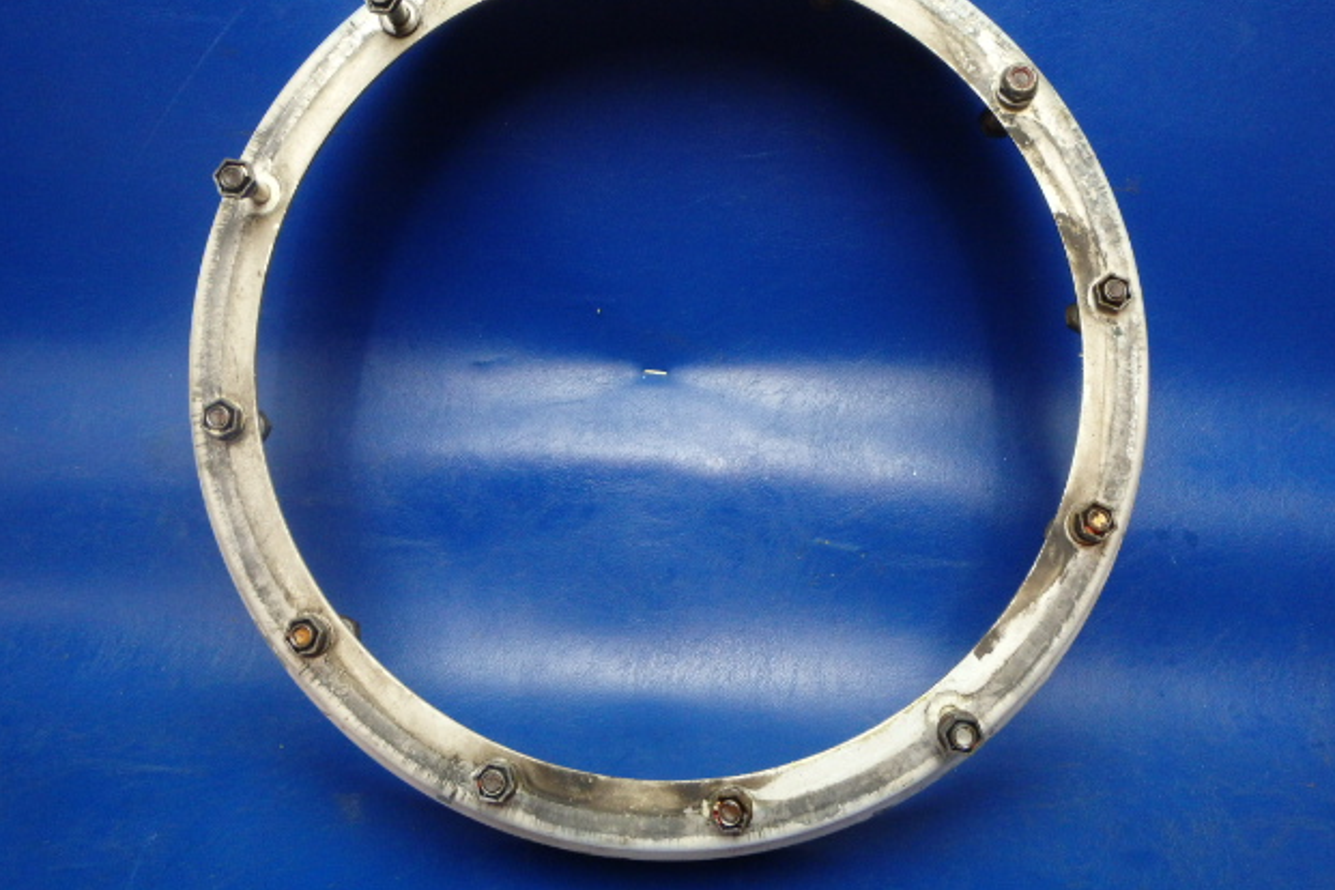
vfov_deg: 43.5
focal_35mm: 30
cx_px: 671
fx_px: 1112
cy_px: 398
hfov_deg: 61.9
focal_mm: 5
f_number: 3.9
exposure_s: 1/30
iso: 500
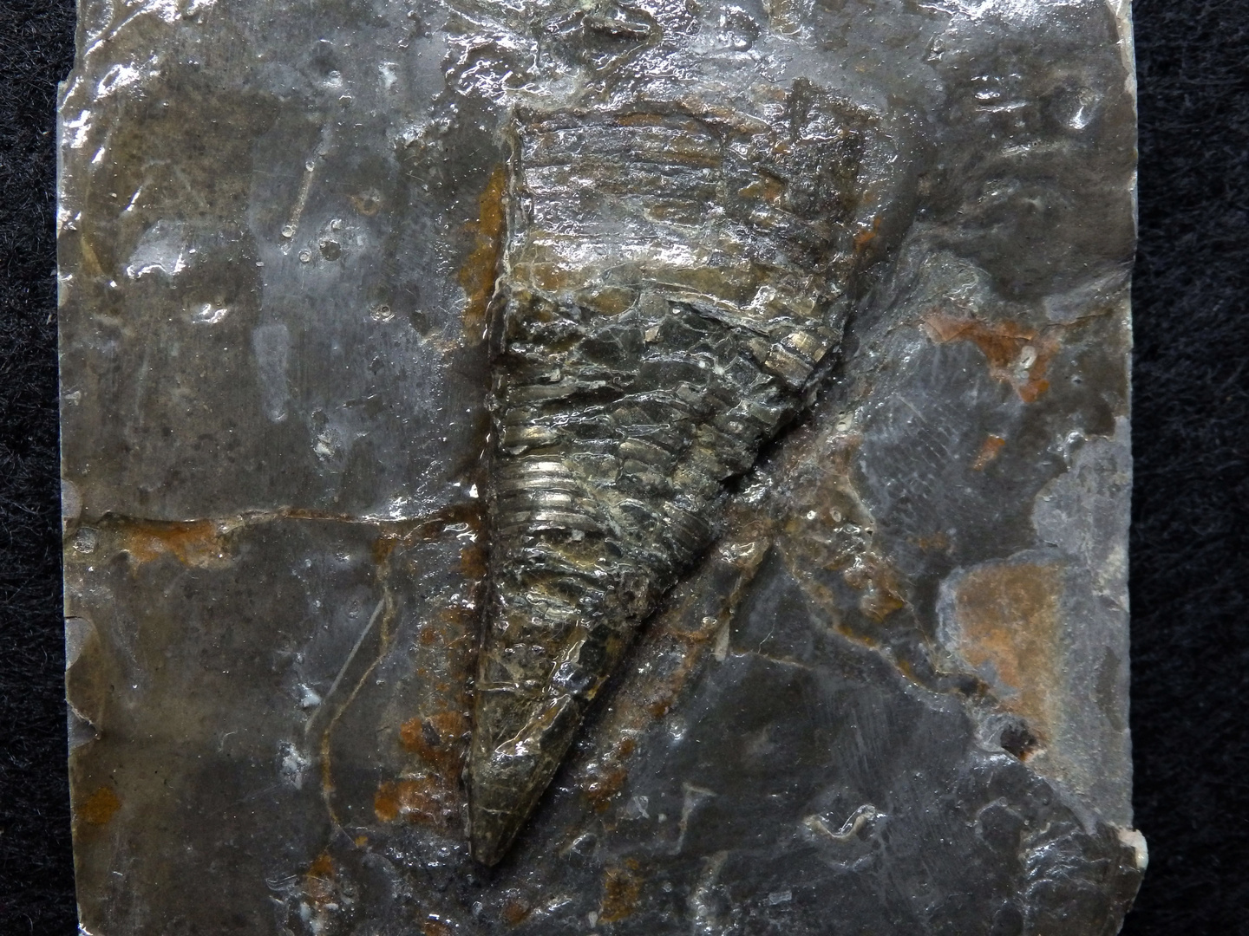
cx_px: 624
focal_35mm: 66
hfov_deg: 29.4
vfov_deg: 22.3
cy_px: 468
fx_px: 2381
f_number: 4.4
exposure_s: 1/80
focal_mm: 11.9
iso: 800
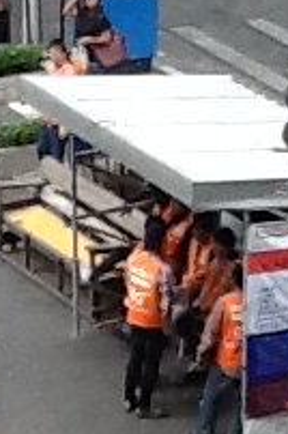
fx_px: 2625
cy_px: 642
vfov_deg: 9.2
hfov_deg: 6.3
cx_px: 129
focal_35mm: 218
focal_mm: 2.03
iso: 40
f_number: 2.4
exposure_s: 1/361
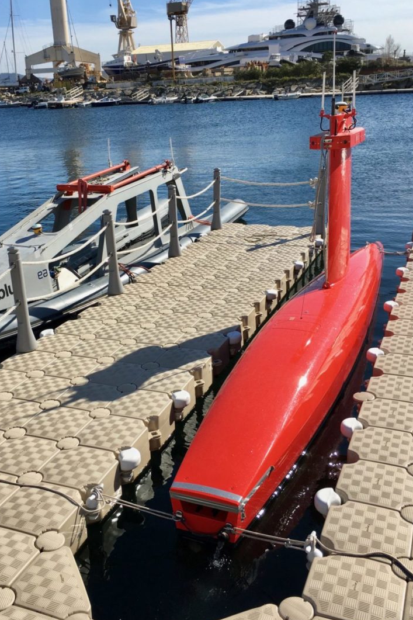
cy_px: 295
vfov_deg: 51.9
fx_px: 637
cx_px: 164
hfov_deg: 35.8
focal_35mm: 37
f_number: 2.2
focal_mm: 4.15
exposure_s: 1/1508
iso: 25
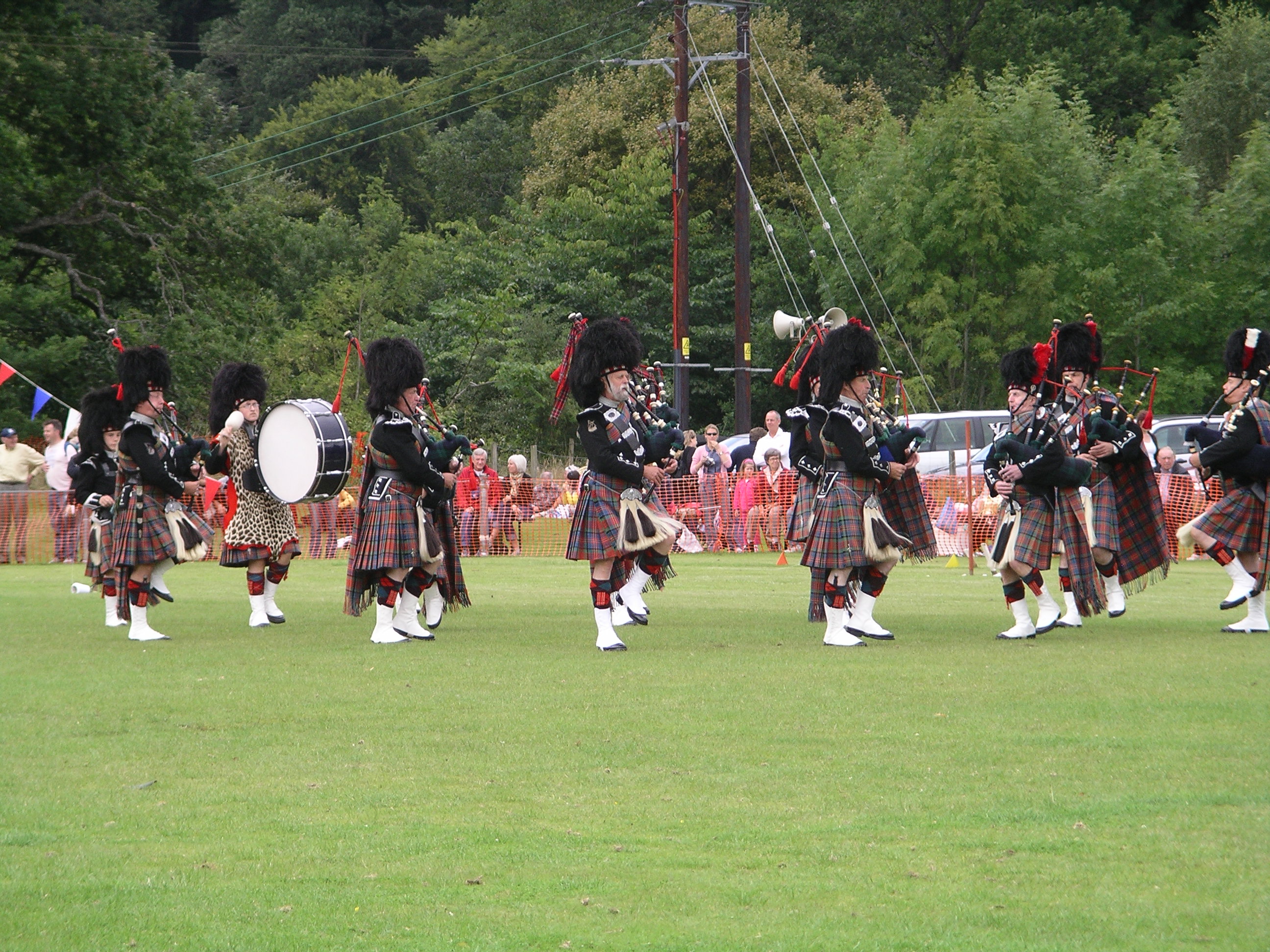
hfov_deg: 10.6
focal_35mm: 187
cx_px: 635
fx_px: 6861
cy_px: 476
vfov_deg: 7.9
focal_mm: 39
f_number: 4.6
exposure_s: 1/207
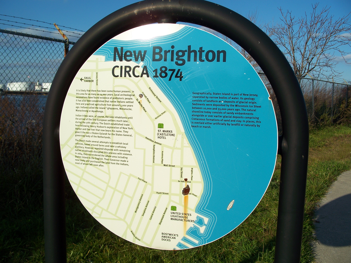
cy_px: 132
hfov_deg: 50.1
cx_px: 176
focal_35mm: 37
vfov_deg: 38.7
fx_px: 375
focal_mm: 7.8
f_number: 4
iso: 64
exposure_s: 1/1000
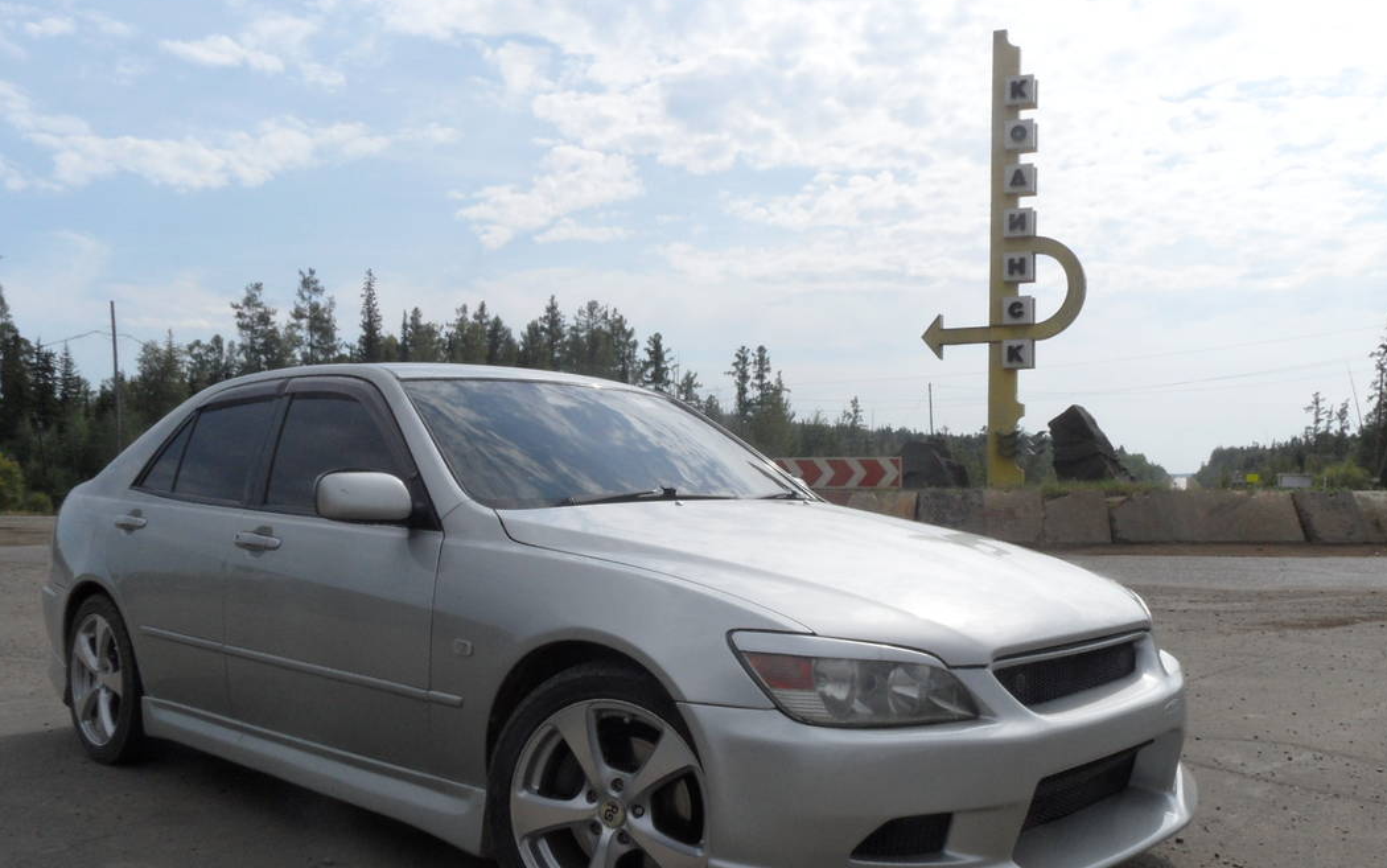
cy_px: 551
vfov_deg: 40.3
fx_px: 1172
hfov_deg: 61.2
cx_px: 708
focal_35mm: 31
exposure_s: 1/500
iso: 80
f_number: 6.6
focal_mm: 3.9
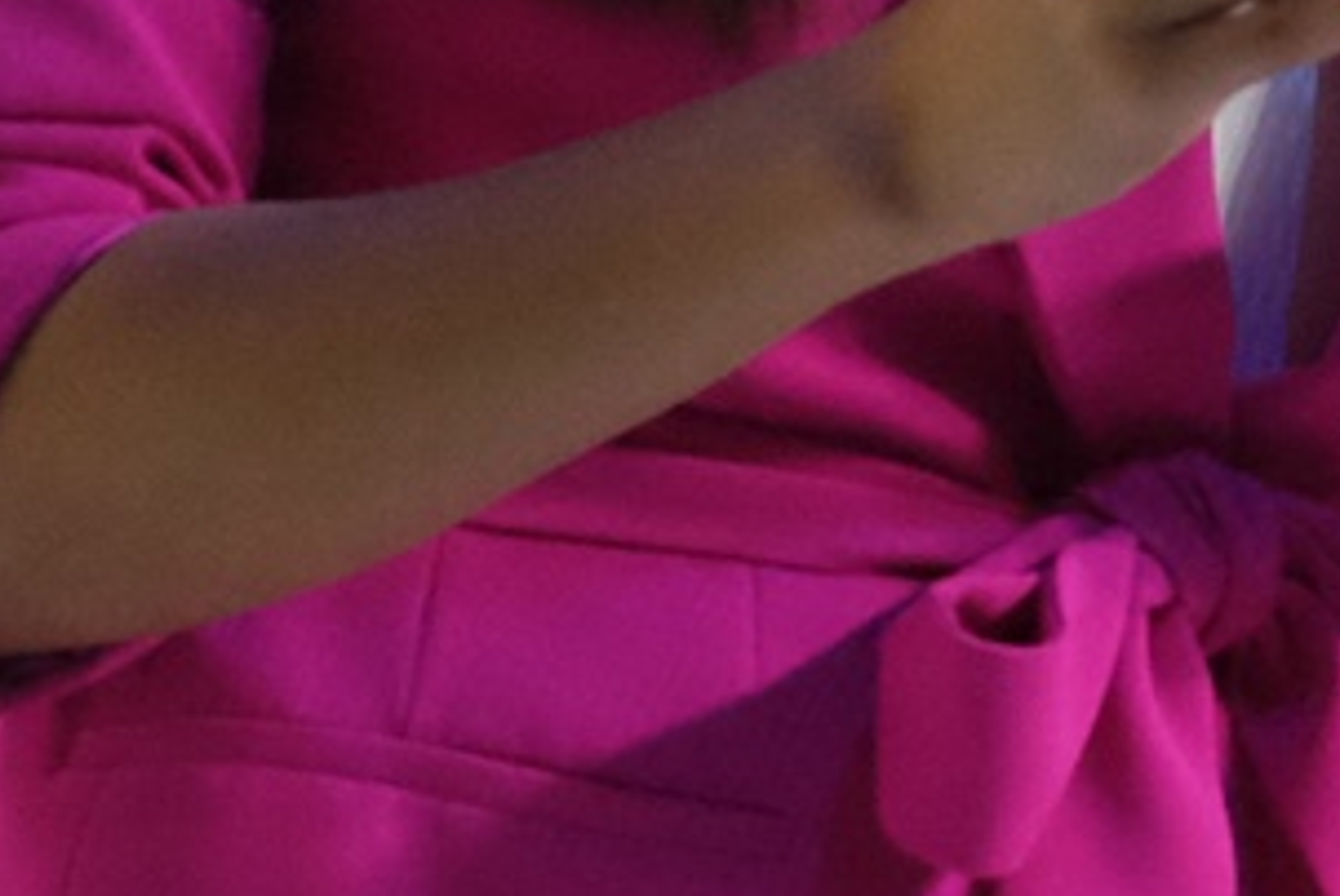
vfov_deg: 1.8
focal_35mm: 762
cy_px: -191
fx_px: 28390
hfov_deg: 2.7
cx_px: 1633
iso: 4000
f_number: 2
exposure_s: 1/100
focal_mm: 85
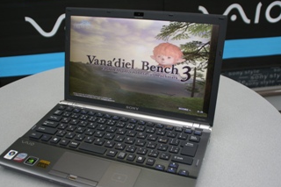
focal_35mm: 40
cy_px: 108
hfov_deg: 48.4
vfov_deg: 33.3
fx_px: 312
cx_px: 131
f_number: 3.5
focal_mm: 22
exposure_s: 1/40
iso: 125
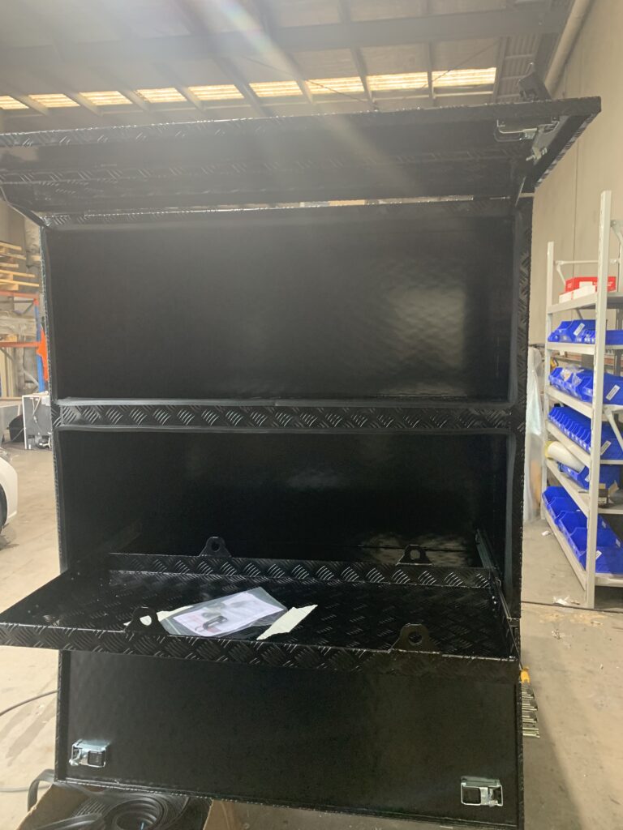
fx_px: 624
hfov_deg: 53.1
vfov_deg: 67.3
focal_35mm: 26
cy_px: 415
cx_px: 312
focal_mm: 4.25
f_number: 1.8
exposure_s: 1/56
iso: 400
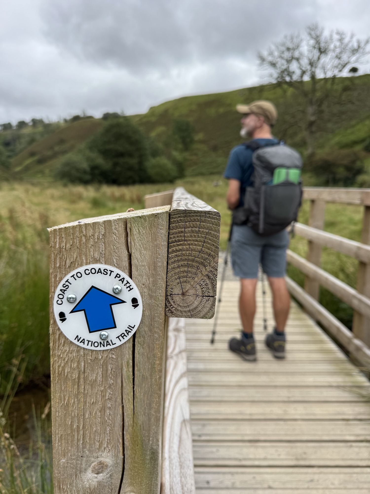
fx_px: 342
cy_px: 247
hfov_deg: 56.8
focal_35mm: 24
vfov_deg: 71.6
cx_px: 185
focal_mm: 6.76
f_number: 1.78
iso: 80
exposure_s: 1/1980
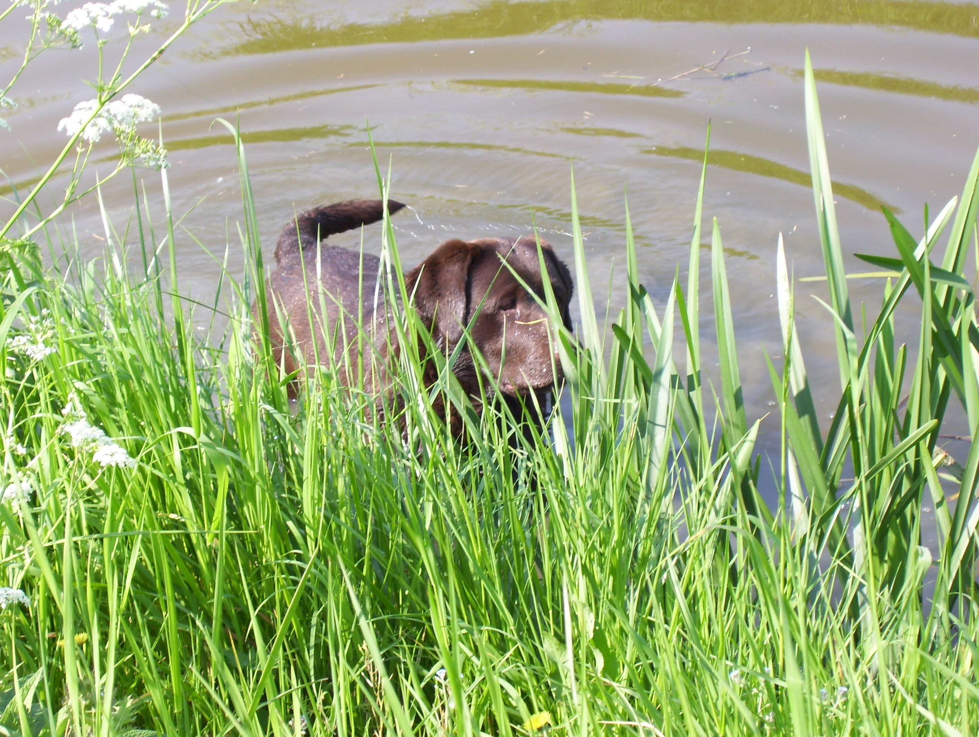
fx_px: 3059
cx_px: 490
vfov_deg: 13.7
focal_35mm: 108
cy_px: 368
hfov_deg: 18.2
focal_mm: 18
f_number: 4.6
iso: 80
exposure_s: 1/160
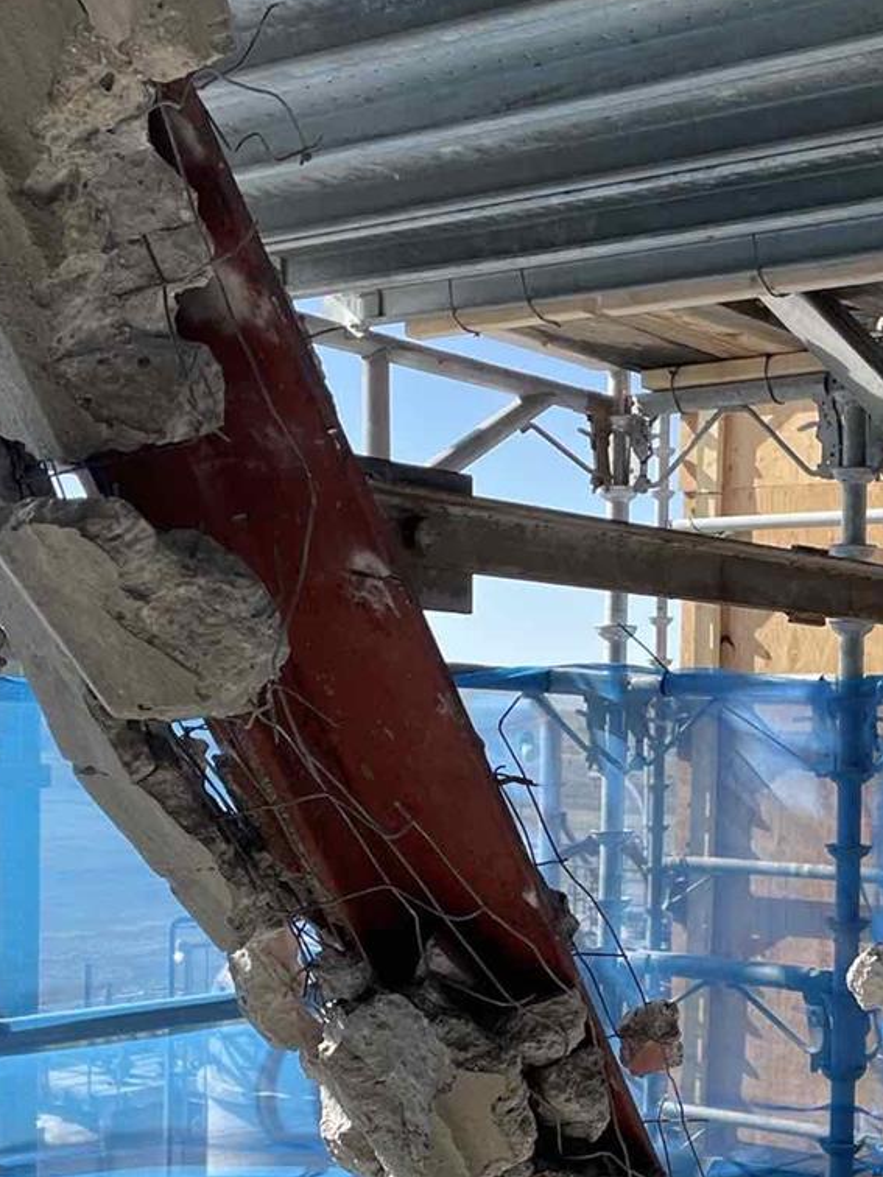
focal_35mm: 55
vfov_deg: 34.4
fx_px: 1871
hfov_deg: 25.6
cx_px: 810
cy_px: 830
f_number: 1.6
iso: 32
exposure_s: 1/1221
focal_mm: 4.2
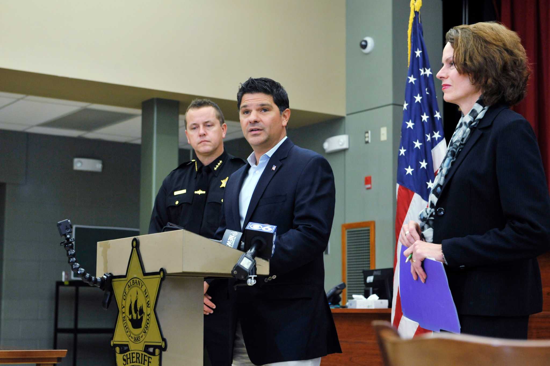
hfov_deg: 28.9
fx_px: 1069
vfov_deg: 19.4
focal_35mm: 70
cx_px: 275
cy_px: 183
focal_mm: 70
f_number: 5.6
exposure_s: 1/125
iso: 2000
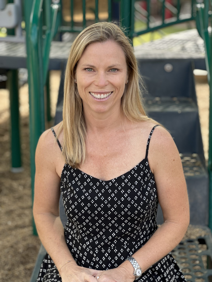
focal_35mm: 77
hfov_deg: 19.1
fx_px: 629
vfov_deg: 25.3
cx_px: 106
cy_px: 141
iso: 32
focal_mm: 9
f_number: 2.8
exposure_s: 1/121
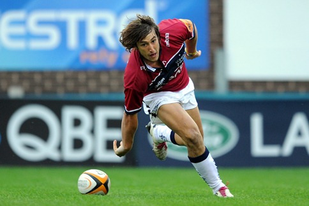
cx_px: 154
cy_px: 103
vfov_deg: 3.4
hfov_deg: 5.2
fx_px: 3434
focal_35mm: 400
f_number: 2.8
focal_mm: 400
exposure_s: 1/800
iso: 1600
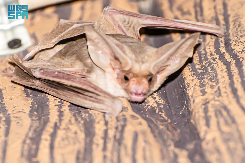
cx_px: 122
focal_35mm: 170
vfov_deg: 8.1
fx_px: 1157
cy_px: 82
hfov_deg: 12.1
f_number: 5.6
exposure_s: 1/200
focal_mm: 170
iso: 500
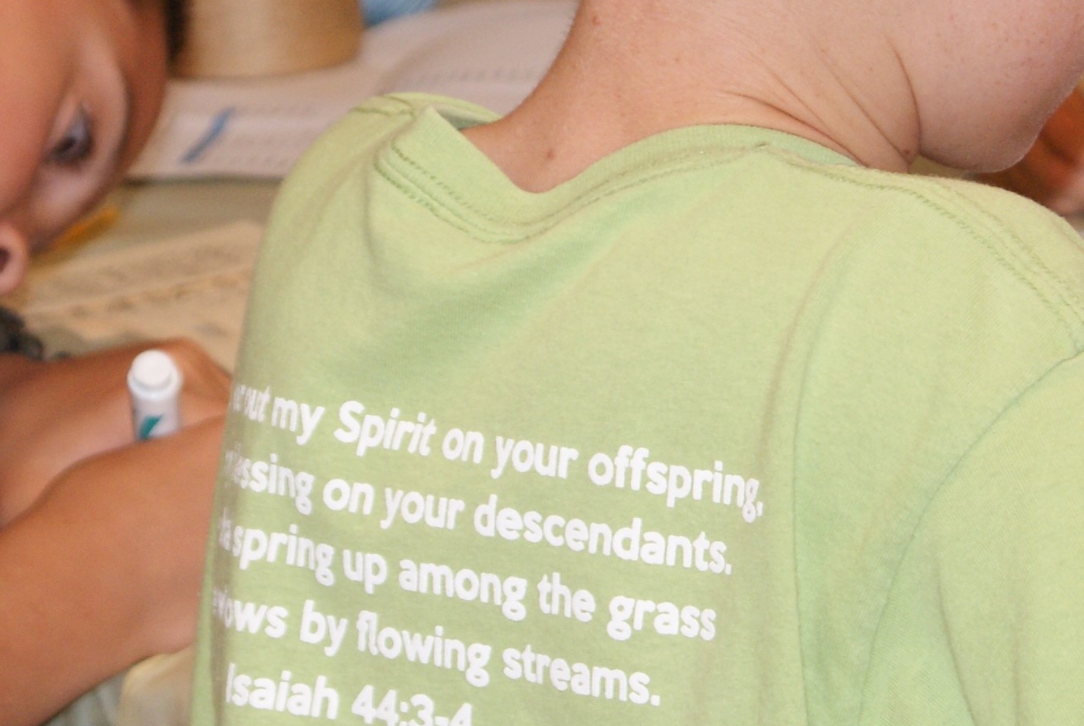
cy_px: -6
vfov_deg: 5.4
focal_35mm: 253
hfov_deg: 8.1
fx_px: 7628
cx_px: 711
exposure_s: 1/100
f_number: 5.6
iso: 400
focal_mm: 60
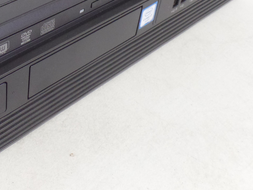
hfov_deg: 33.3
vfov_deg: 24.6
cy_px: -22
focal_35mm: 55
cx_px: 30
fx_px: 402
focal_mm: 4.1
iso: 400
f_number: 2.8
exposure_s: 1/30
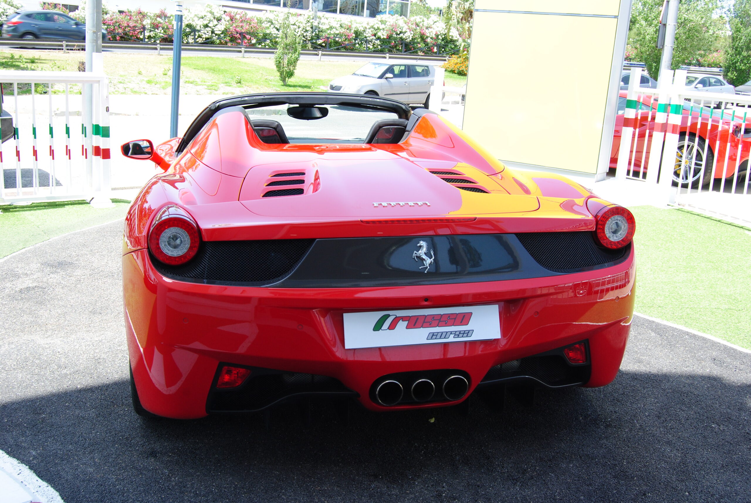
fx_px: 752
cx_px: 376
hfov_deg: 53.1
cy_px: 252
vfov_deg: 37.0
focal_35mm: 36
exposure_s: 1/100
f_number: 9
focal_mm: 24
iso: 200
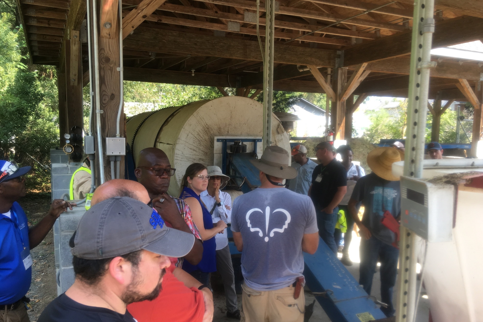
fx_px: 416
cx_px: 247
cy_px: 176
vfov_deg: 42.3
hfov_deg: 60.3
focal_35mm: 31
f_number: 2.2
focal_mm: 4.15
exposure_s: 1/127
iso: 25
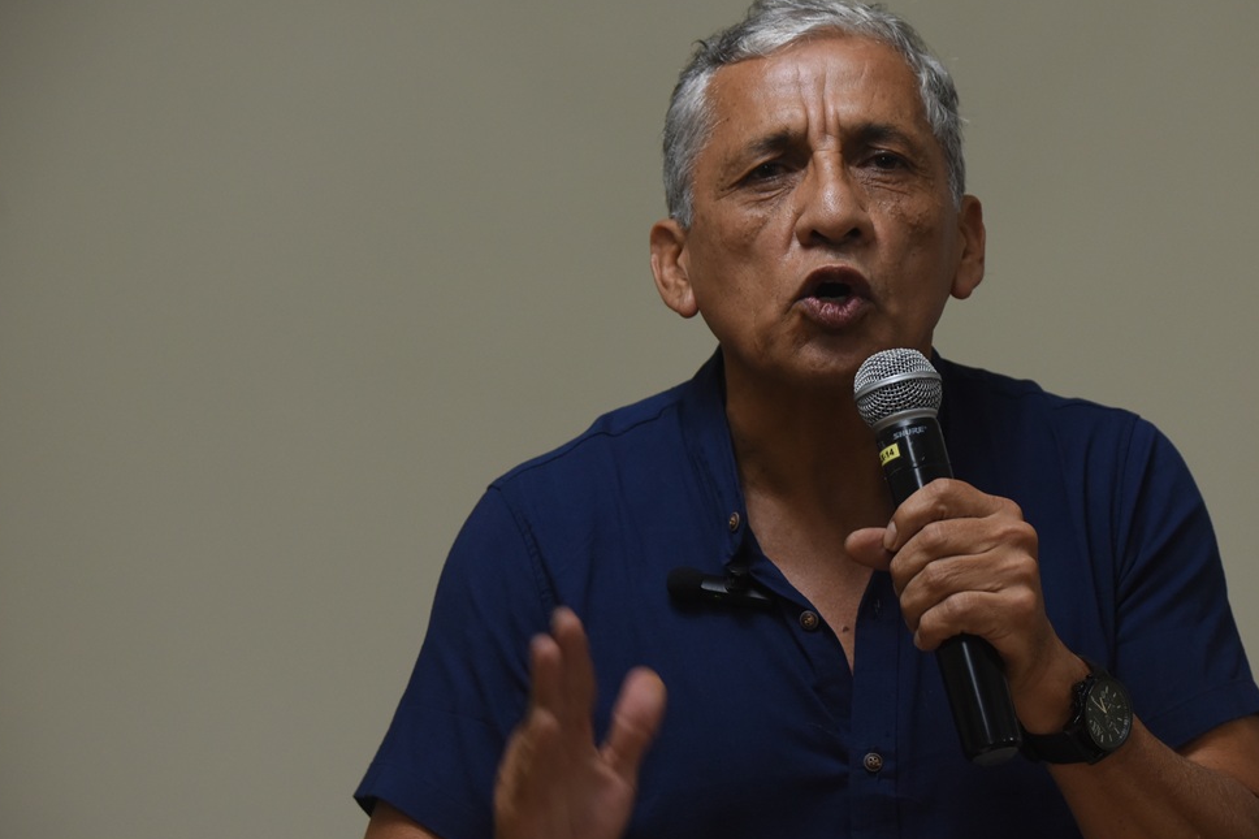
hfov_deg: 11.1
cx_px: 740
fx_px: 6503
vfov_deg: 7.4
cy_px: 441
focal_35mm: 186
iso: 1600
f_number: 5
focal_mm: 150
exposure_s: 1/125
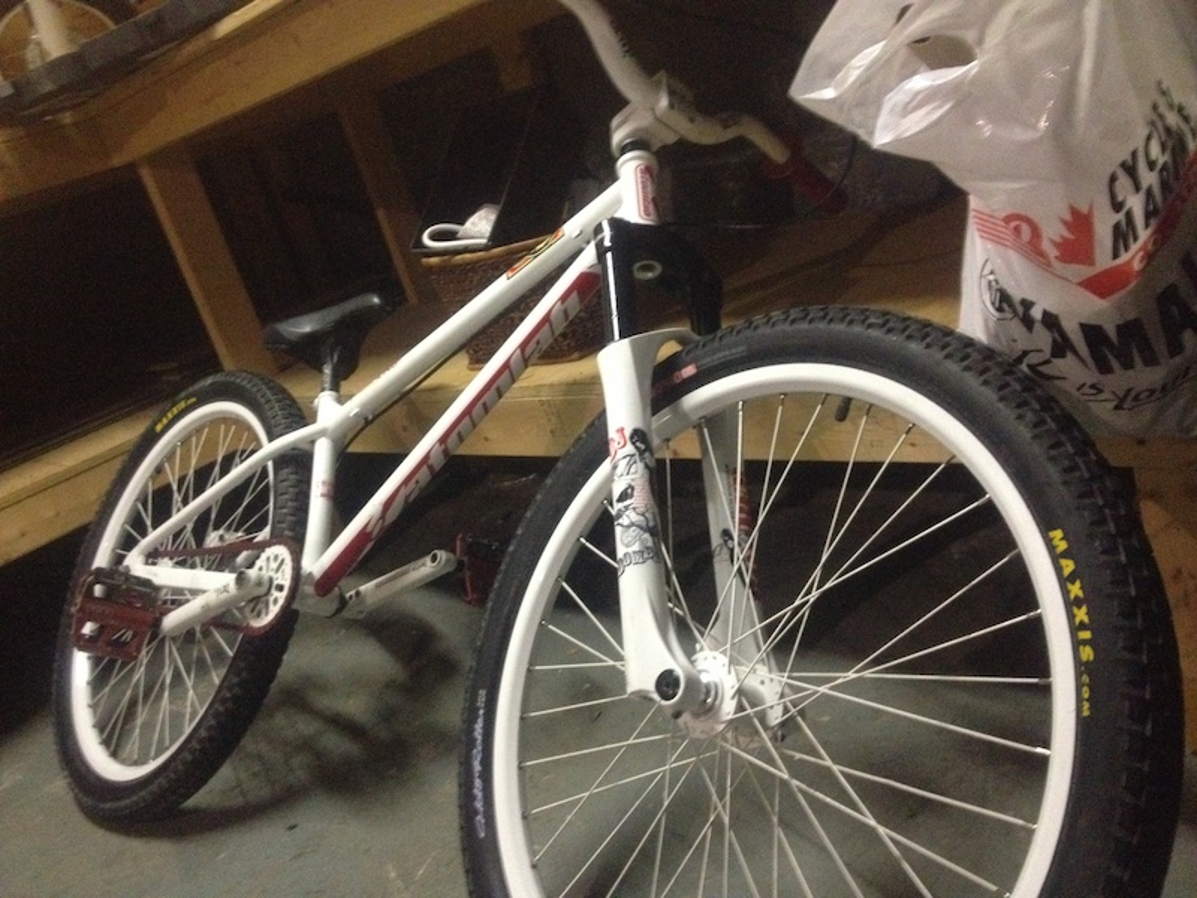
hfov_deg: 52.6
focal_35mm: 35
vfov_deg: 40.7
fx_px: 1210
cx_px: 598
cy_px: 449
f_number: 2.4
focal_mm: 4.28
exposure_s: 1/15
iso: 800
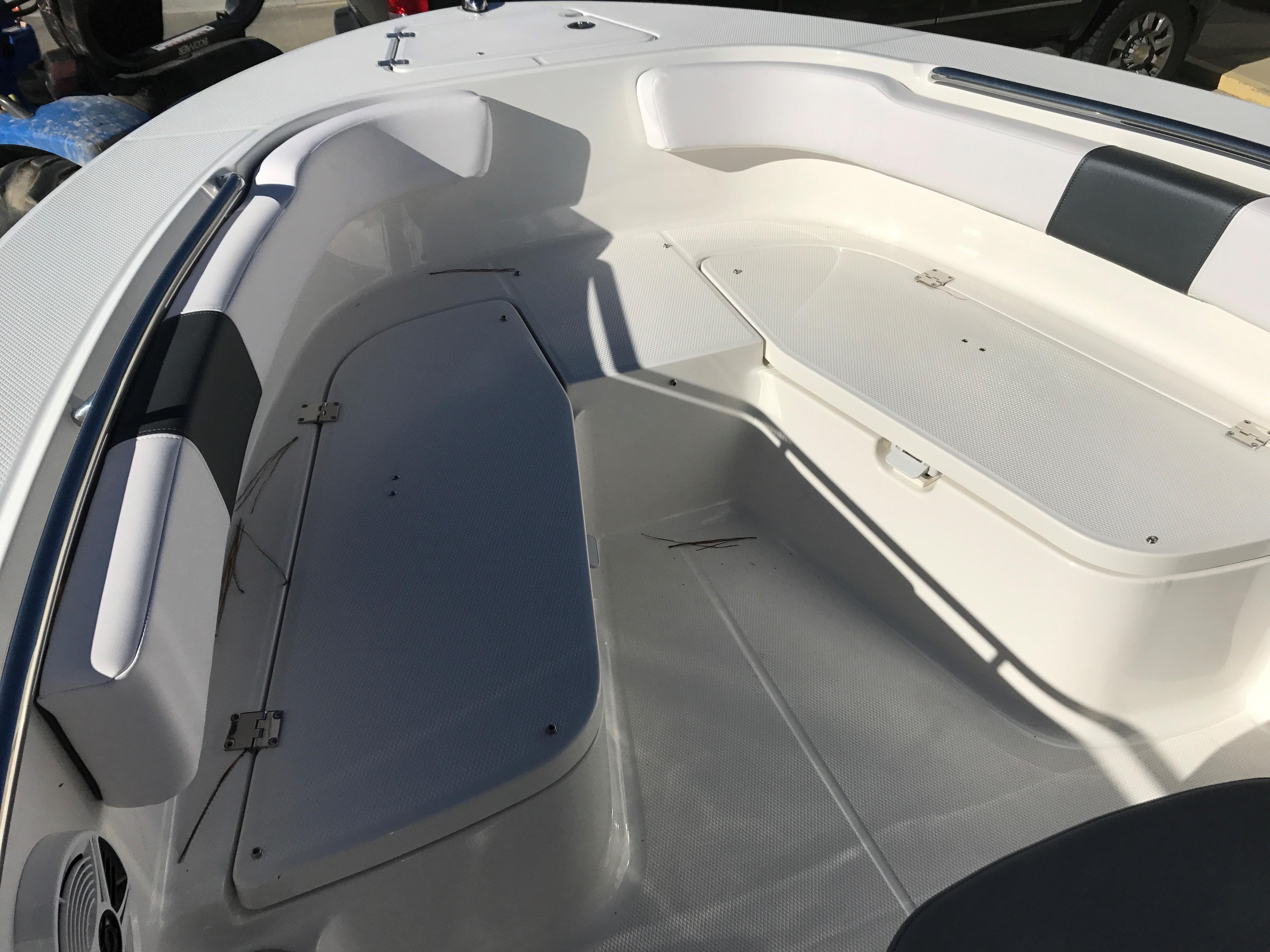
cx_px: 635
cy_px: 476
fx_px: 1027
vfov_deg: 49.7
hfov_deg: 63.4
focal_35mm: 28
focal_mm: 3.99
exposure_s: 1/9615
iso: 25
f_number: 1.8
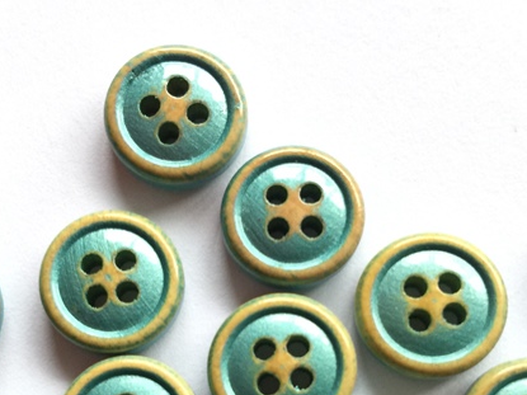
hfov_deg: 33.7
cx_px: 225
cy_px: 368
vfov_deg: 24.8
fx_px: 868
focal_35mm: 57
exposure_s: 1/33
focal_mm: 4.15
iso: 40
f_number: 2.2
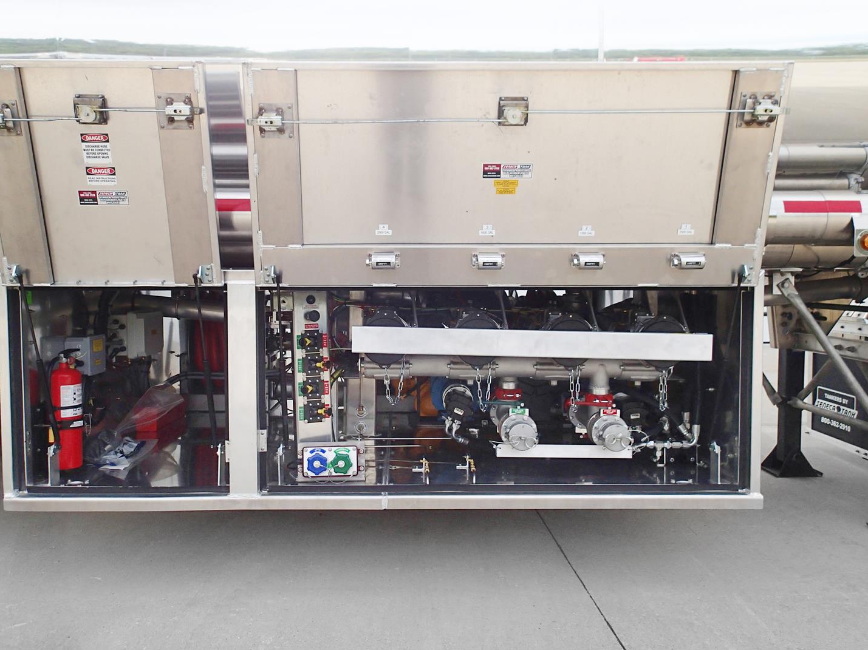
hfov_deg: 63.4
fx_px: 702
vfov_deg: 49.7
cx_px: 398
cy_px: 325
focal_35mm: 28
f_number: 2.8
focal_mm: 4.5
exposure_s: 1/800
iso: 100
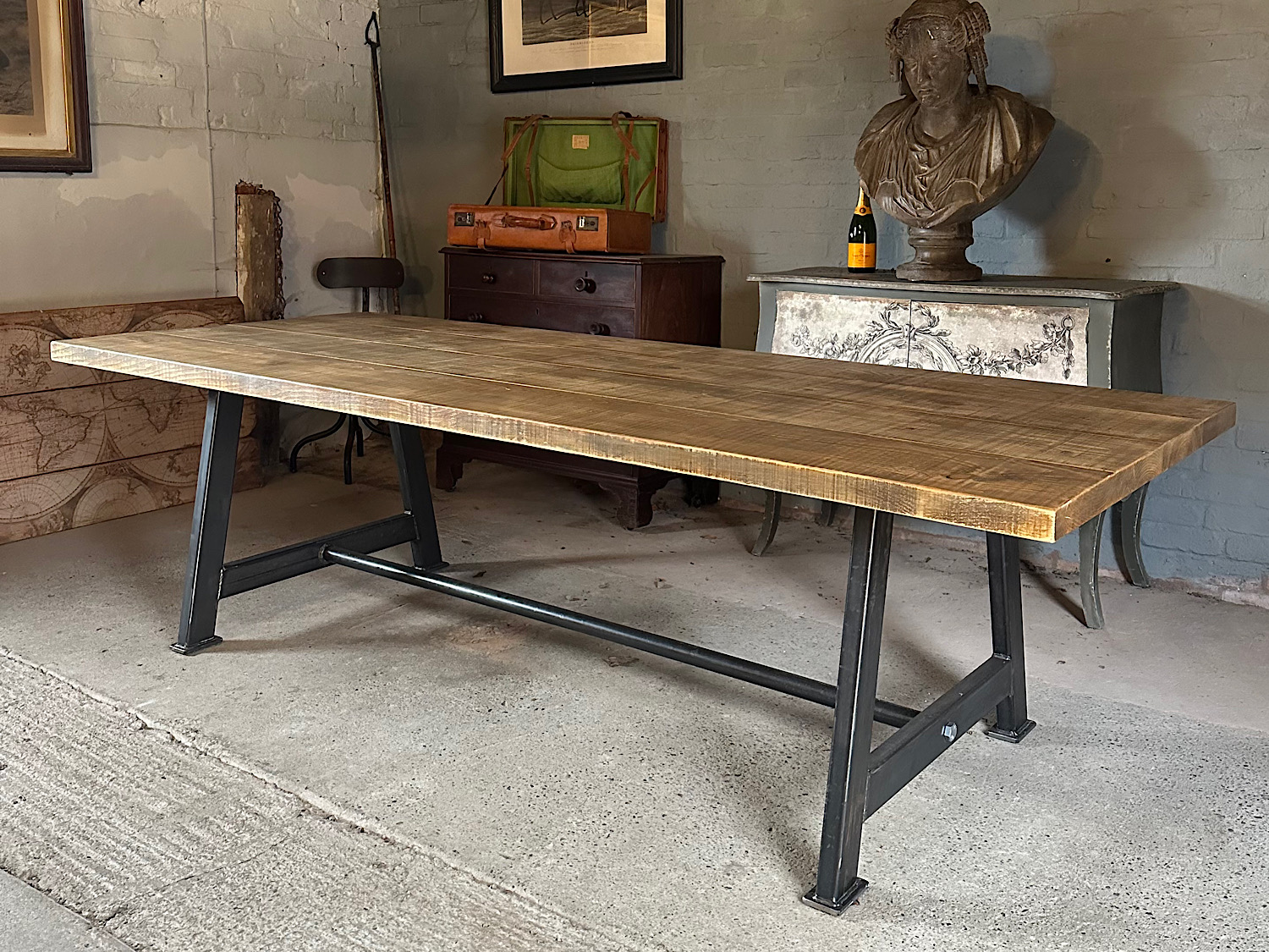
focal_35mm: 24
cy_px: 476
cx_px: 634
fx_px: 880
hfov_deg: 71.6
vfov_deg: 56.8
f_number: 1.78
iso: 640
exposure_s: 1/50
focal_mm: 6.86
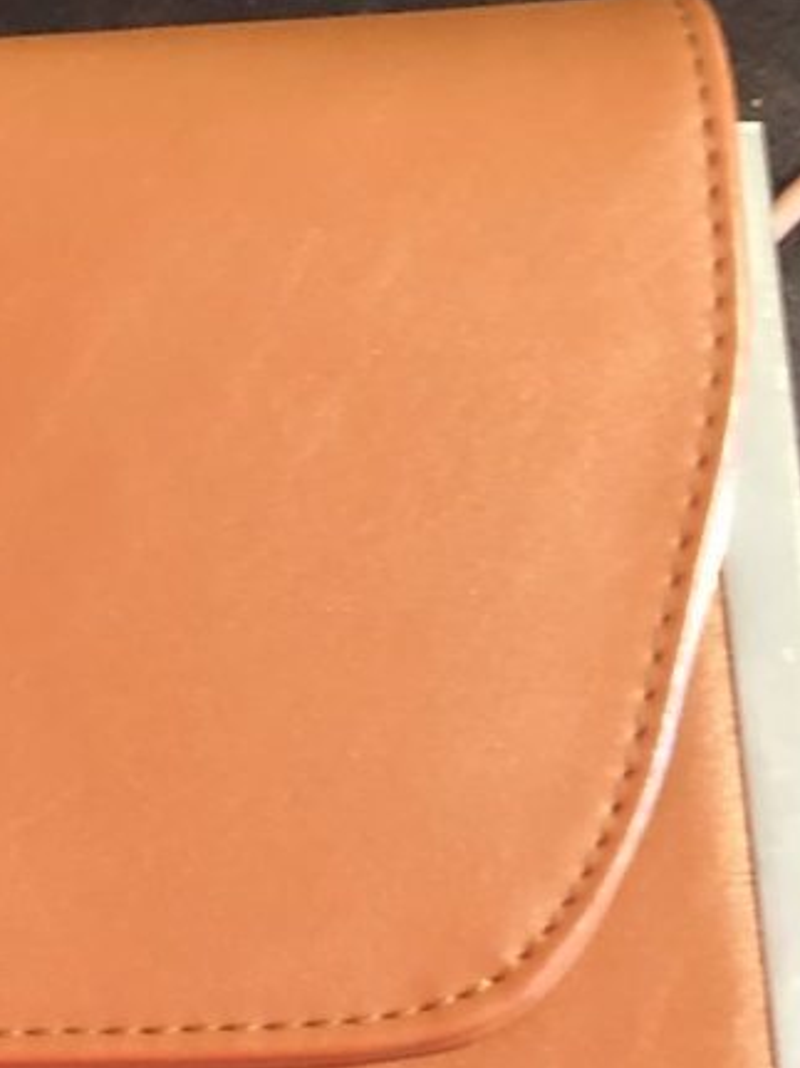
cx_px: -391
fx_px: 4008
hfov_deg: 11.0
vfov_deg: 15.1
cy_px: 238
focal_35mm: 130
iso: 100
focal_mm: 4
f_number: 1.8
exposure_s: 1/9
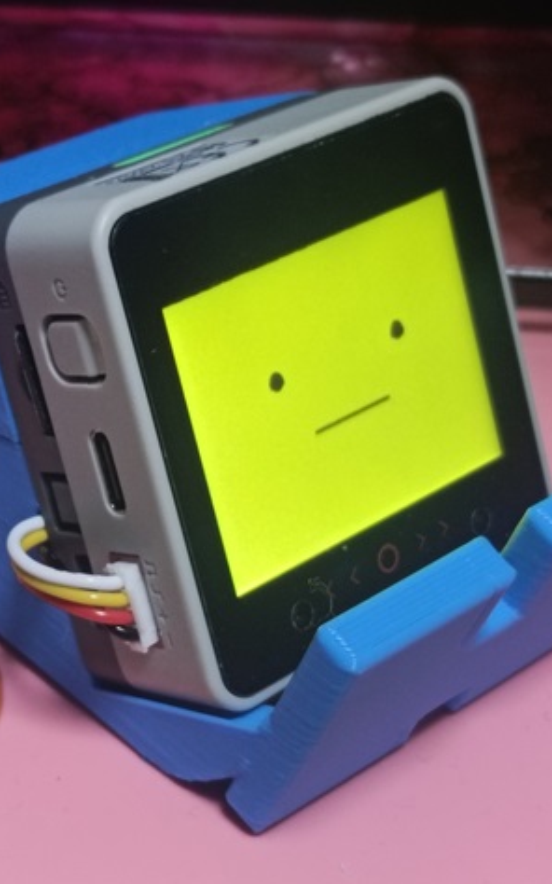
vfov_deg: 24.9
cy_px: 442
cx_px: 147
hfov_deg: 15.7
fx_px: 1999
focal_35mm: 83
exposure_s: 1/50
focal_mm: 4.7
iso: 800
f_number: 1.7
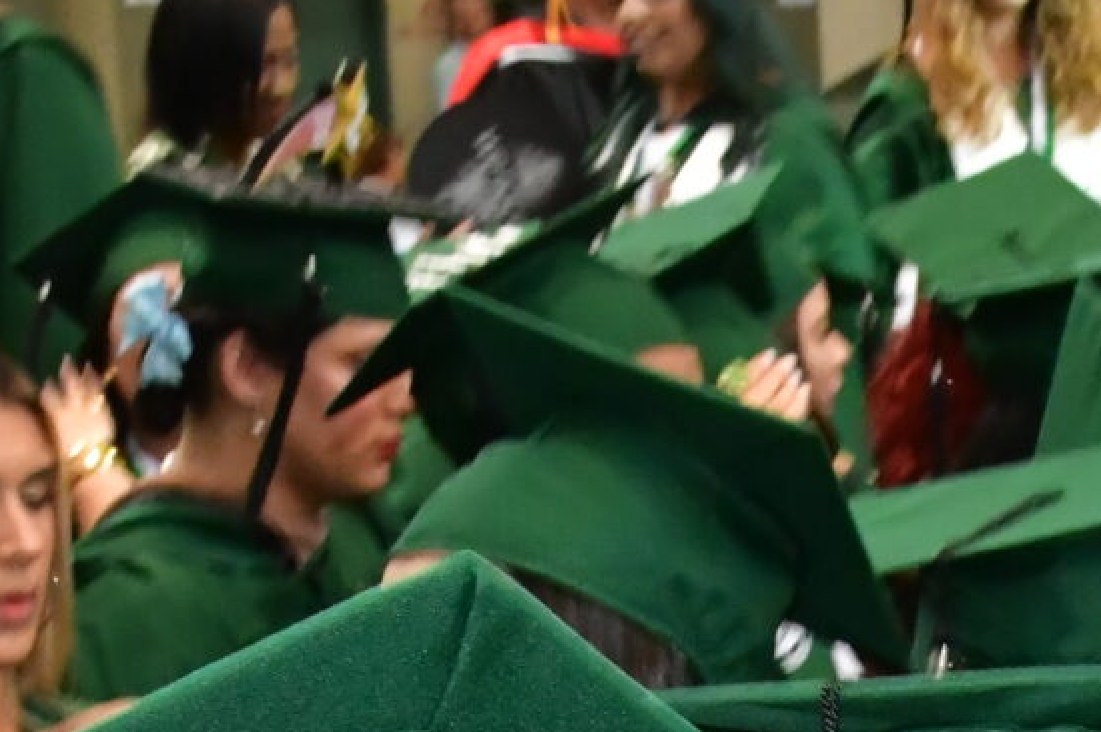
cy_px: 1679
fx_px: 5103
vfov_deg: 7.7
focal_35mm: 167
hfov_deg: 12.2
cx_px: 939
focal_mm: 24
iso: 3600
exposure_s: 1/60
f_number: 8
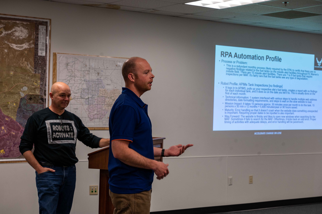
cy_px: 107
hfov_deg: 28.9
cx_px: 161
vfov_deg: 19.4
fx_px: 626
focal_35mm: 70
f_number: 7.1
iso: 1250
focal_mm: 70
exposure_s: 1/100
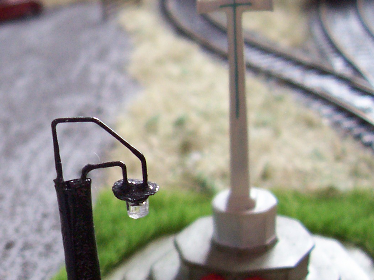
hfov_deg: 24.9
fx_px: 810
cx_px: 9
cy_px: 149
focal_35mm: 75
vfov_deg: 19.6
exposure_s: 1/15.8
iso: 160
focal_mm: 5.6
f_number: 2.7
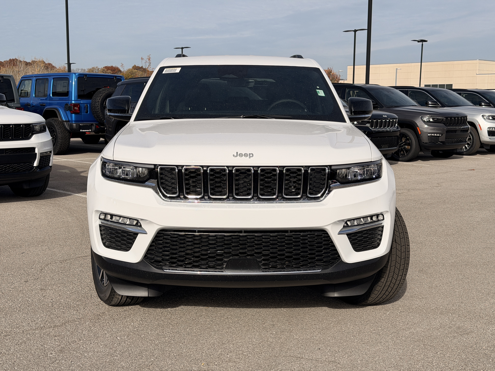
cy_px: 186
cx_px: 248
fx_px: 686
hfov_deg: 39.7
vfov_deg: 30.3
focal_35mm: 48
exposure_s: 1/11364
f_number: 1.78
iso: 80
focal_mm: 6.76
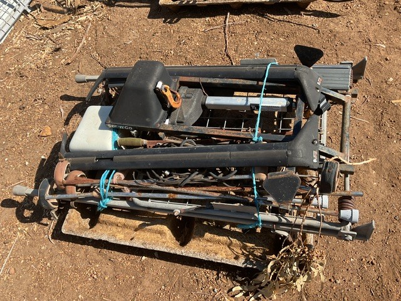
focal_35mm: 29
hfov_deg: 61.7
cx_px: 200
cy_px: 150
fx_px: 336
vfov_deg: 48.2
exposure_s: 1/1221
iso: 16
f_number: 1.8
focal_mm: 3
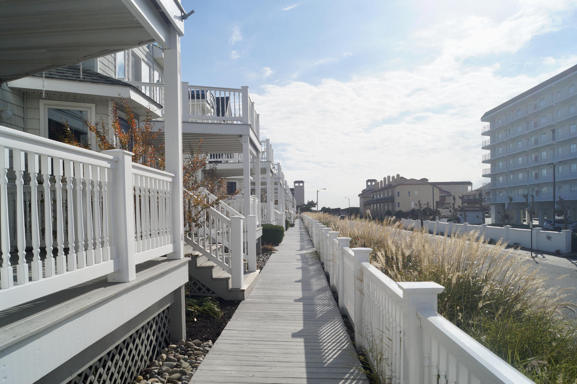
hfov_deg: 49.6
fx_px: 625
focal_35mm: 39
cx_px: 288
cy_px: 192
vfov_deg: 34.2
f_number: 11
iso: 100
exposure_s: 1/640
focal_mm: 26
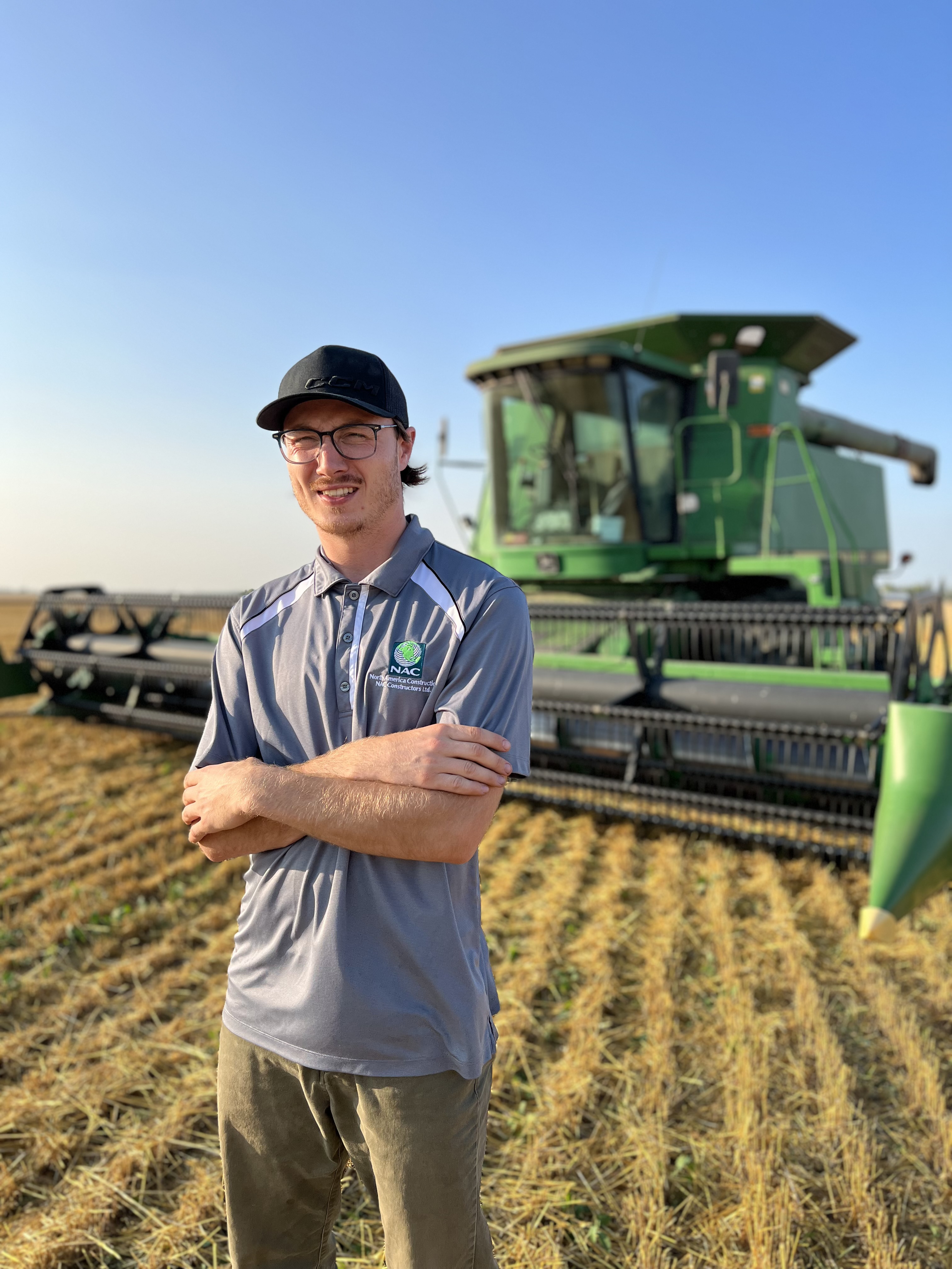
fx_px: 953
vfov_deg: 67.3
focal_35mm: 26
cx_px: 476
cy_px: 634
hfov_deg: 53.1
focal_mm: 5.7
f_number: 1.5
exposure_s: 1/2208
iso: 50
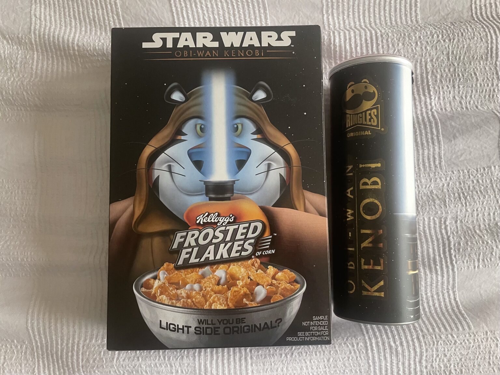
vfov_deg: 53.1
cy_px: 188
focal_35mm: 26
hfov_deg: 67.3
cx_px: 250
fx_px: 376
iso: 400
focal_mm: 4.2
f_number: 1.6
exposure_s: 1/60
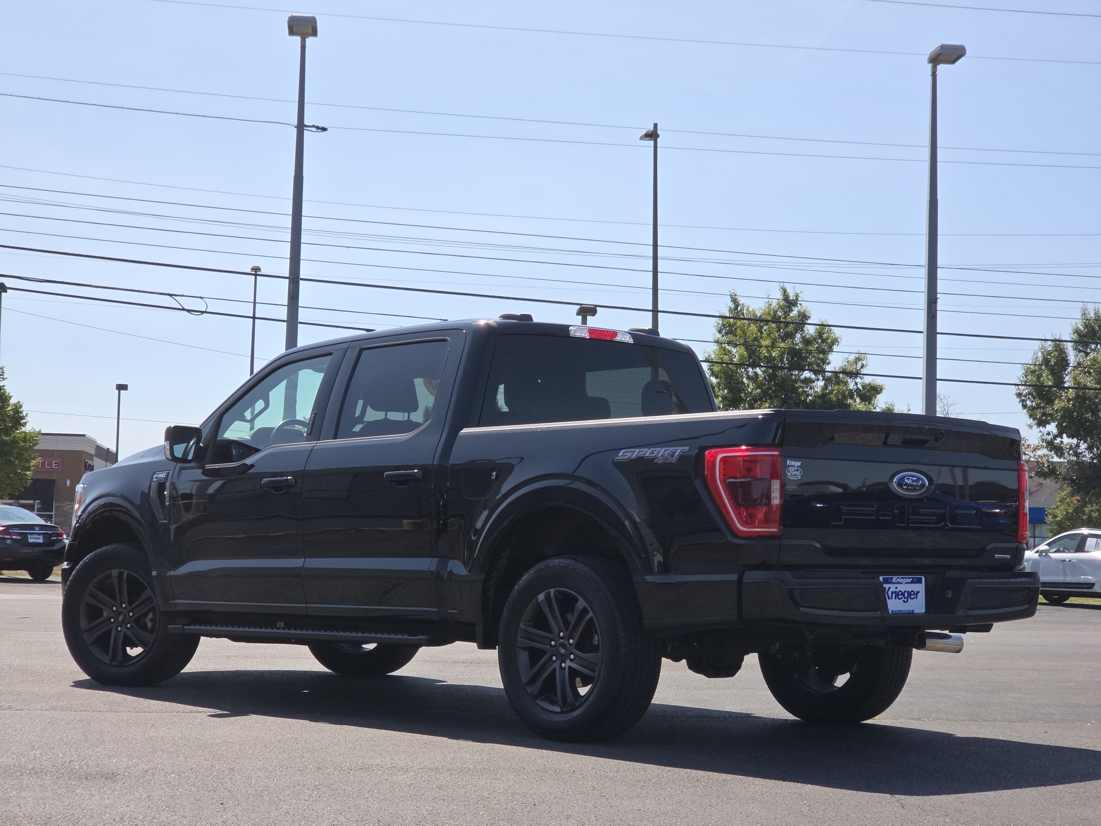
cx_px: 550
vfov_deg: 21.3
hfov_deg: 28.2
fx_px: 2195
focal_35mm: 69
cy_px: 413
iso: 25
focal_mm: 7
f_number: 2.4
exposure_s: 1/1099
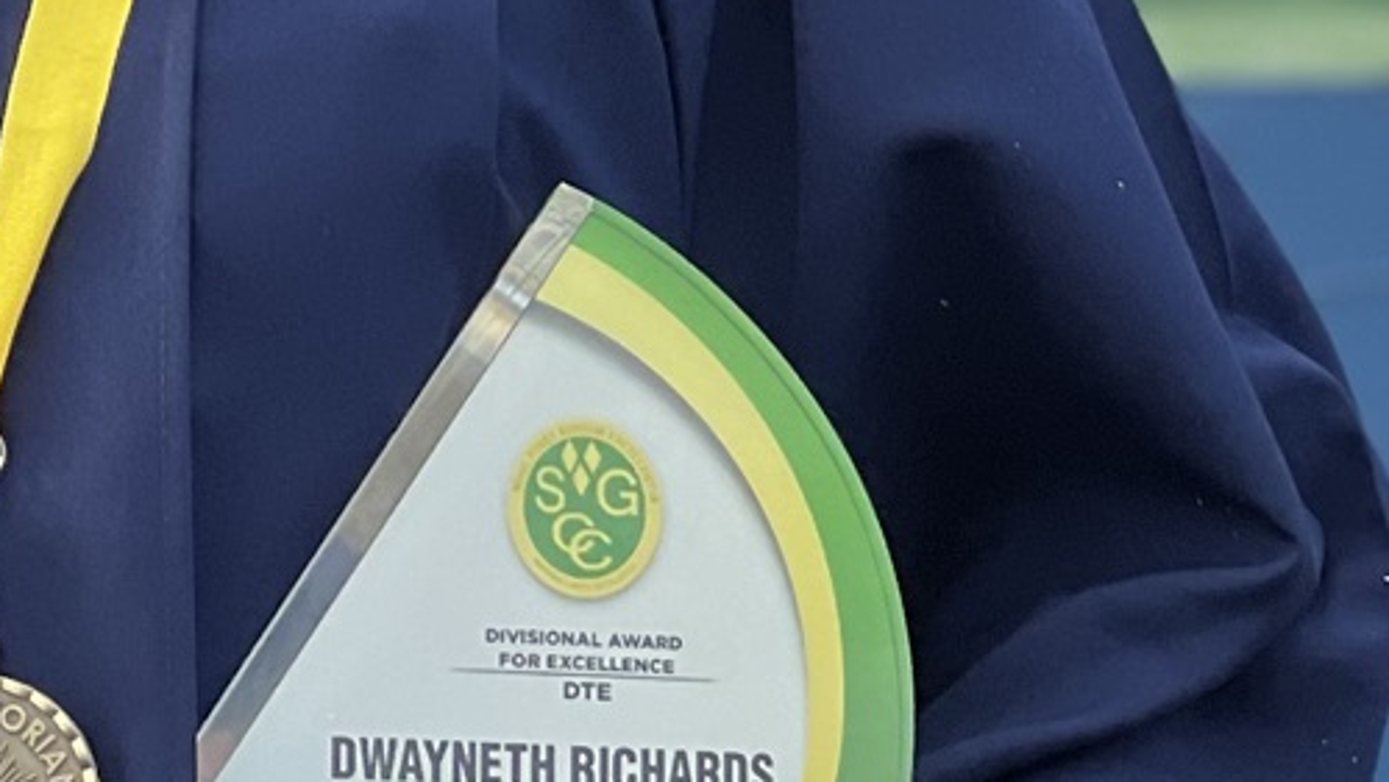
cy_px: -19
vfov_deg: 3.6
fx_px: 12378
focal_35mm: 336
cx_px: 53
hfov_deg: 6.4
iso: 64
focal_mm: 9
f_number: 2.8
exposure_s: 1/121
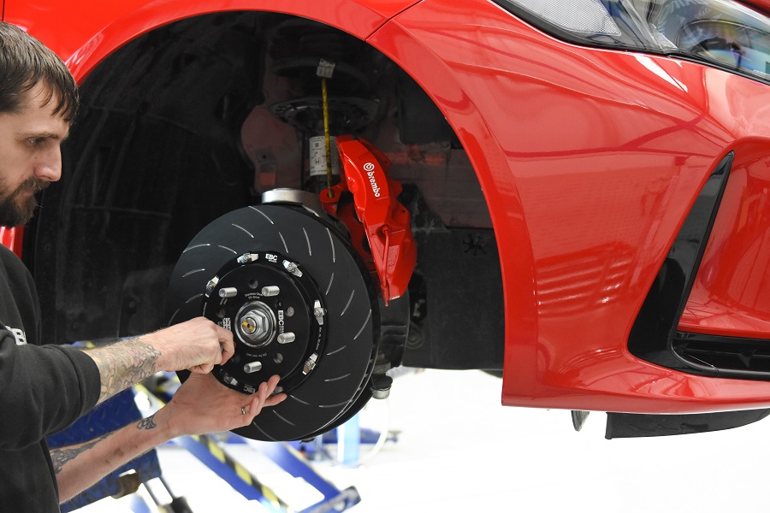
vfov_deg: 30.8
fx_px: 930
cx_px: 385
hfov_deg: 45.0
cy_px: 256
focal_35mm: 44
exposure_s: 1/100
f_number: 2.8
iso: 2000
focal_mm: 29
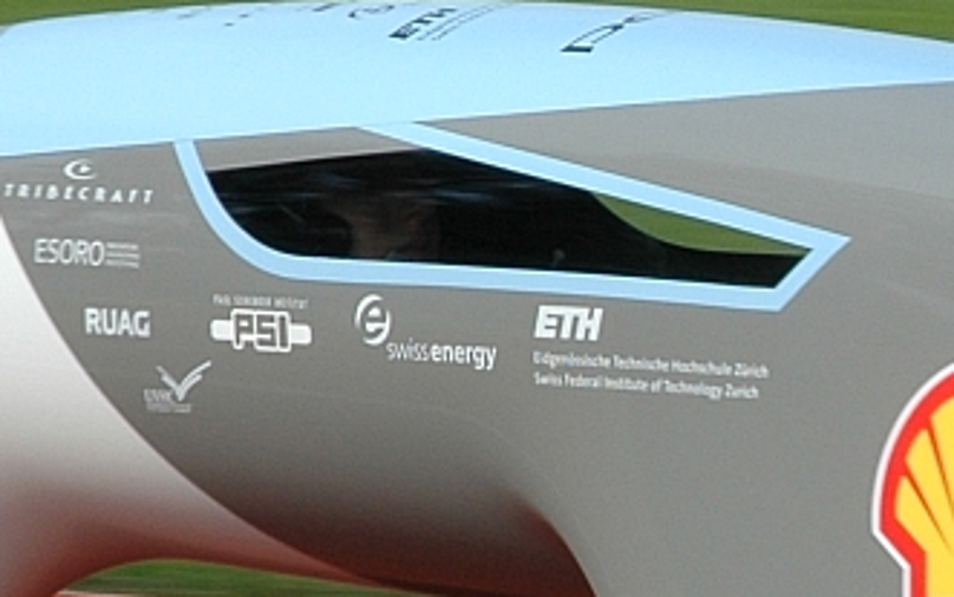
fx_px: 12638
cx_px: 1055
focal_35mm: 486
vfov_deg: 2.7
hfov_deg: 4.3
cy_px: 363
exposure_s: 1/100
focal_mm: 70
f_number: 16
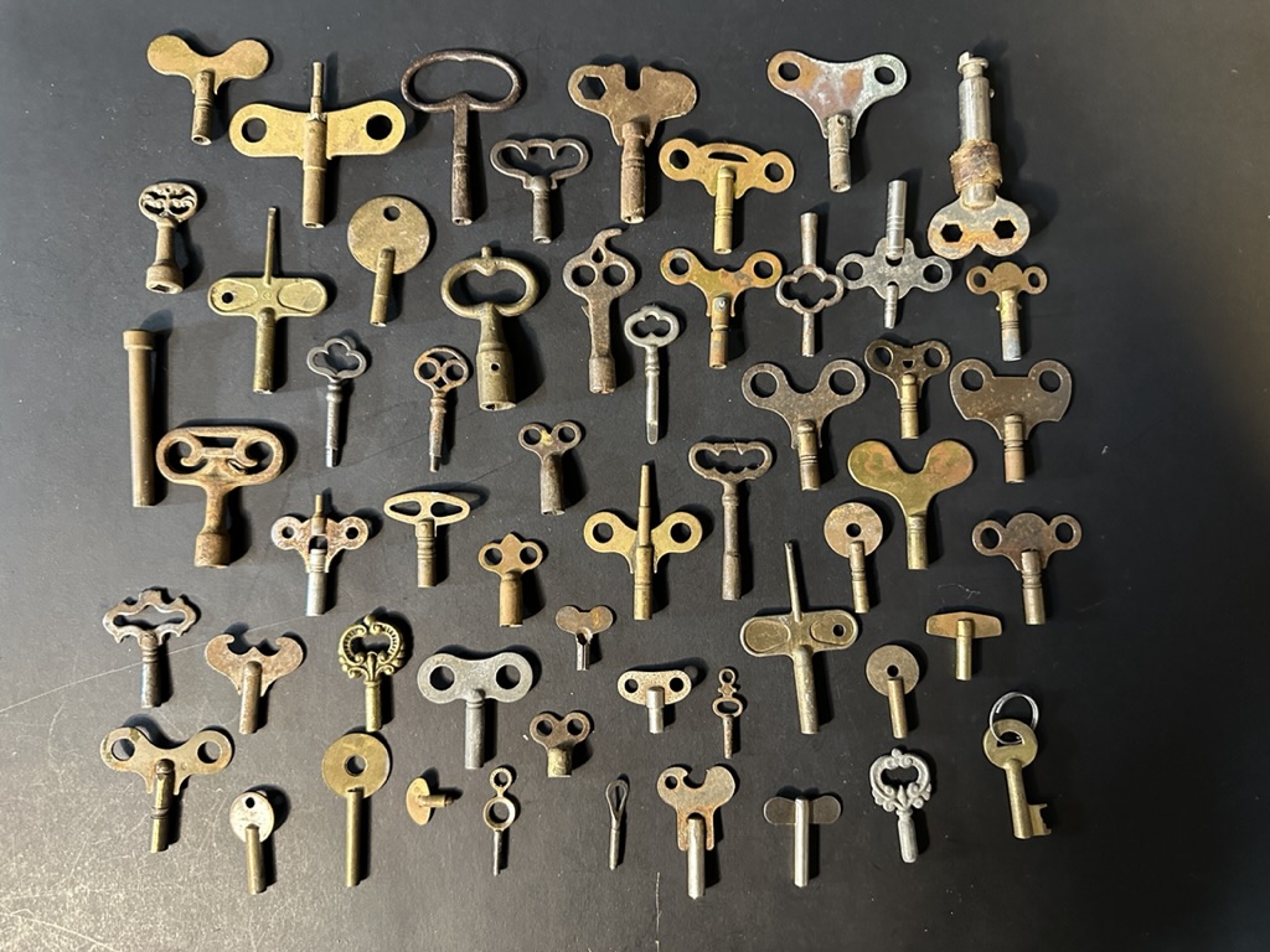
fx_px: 881
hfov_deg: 71.6
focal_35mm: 24
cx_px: 635
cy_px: 476
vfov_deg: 56.8
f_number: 1.78
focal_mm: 6.86
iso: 1000
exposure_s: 1/60
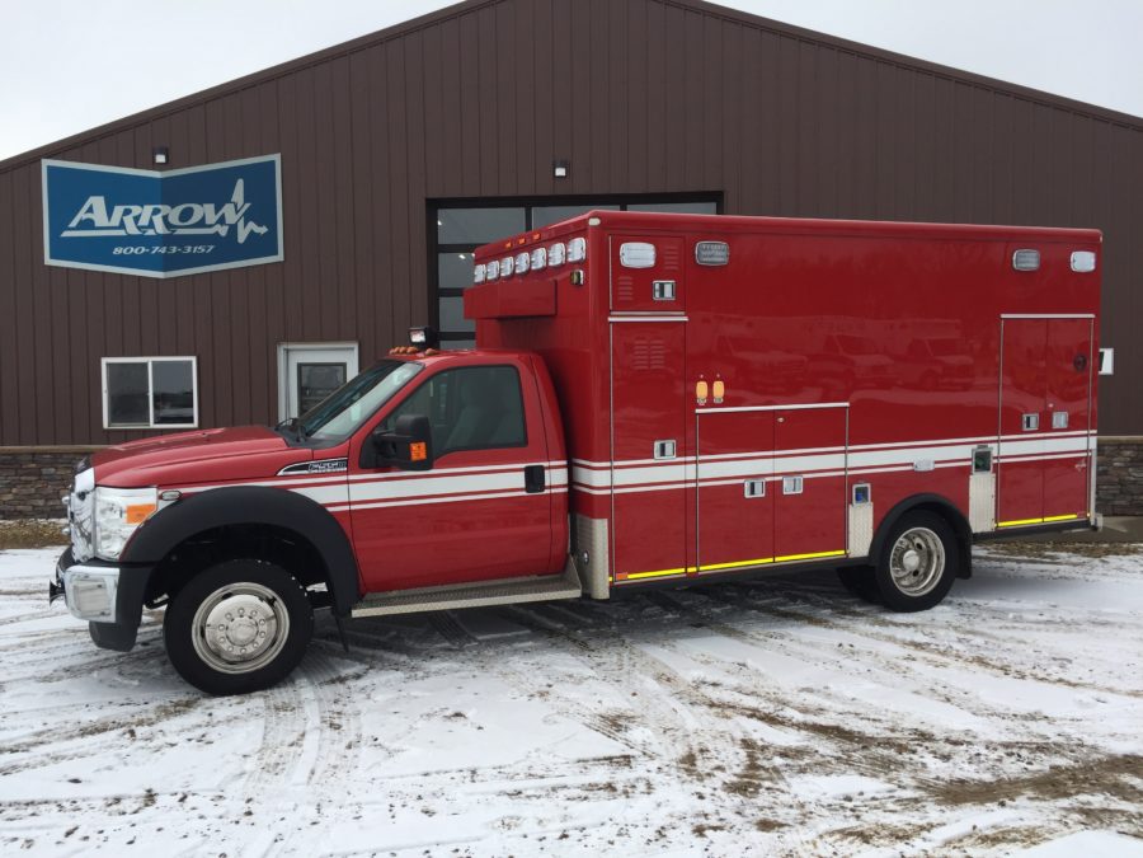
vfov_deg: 48.2
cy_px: 429
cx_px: 572
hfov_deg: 61.7
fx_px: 958
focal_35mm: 29
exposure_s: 1/2198
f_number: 2.2
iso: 32
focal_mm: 4.15
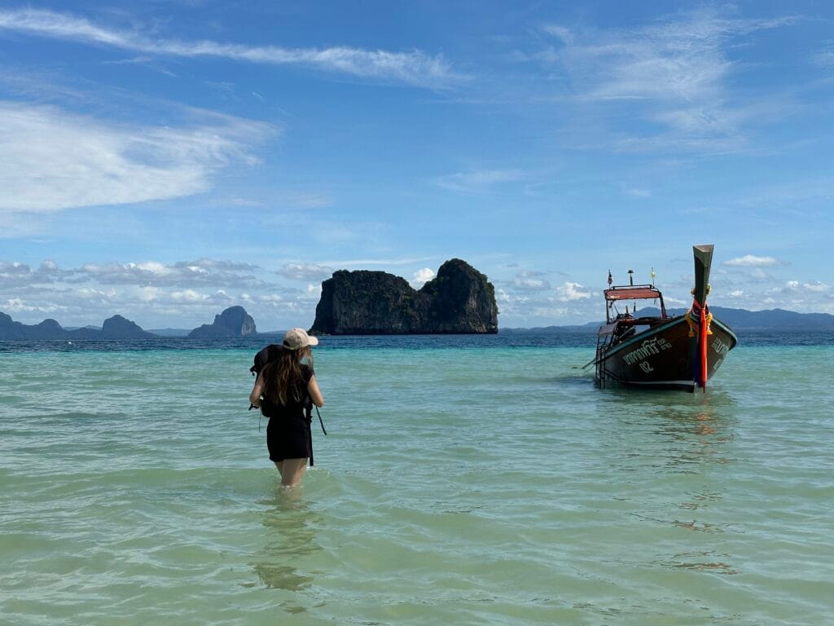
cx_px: 417
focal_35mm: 48
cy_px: 313
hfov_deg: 39.7
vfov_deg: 30.3
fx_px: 1156
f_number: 1.78
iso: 64
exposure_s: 1/7634
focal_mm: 6.86
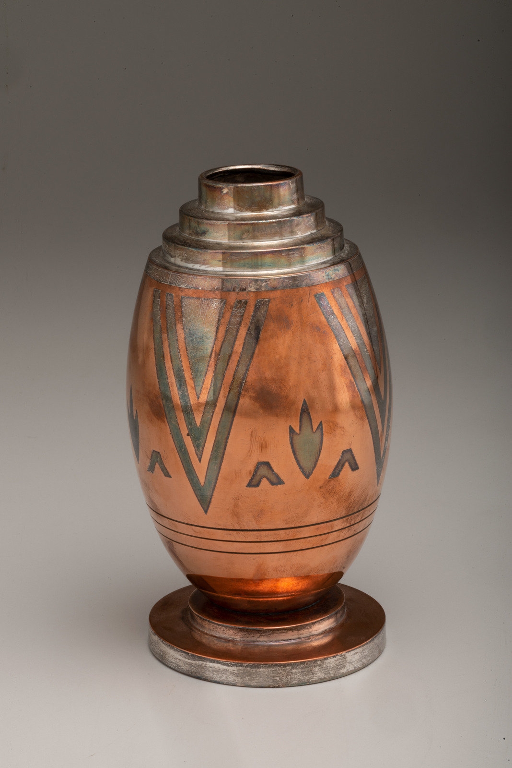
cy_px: 384
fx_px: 2238
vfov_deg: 19.4
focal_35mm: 105
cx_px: 256
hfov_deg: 13.1
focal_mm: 105
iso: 100
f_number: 32
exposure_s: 1/200
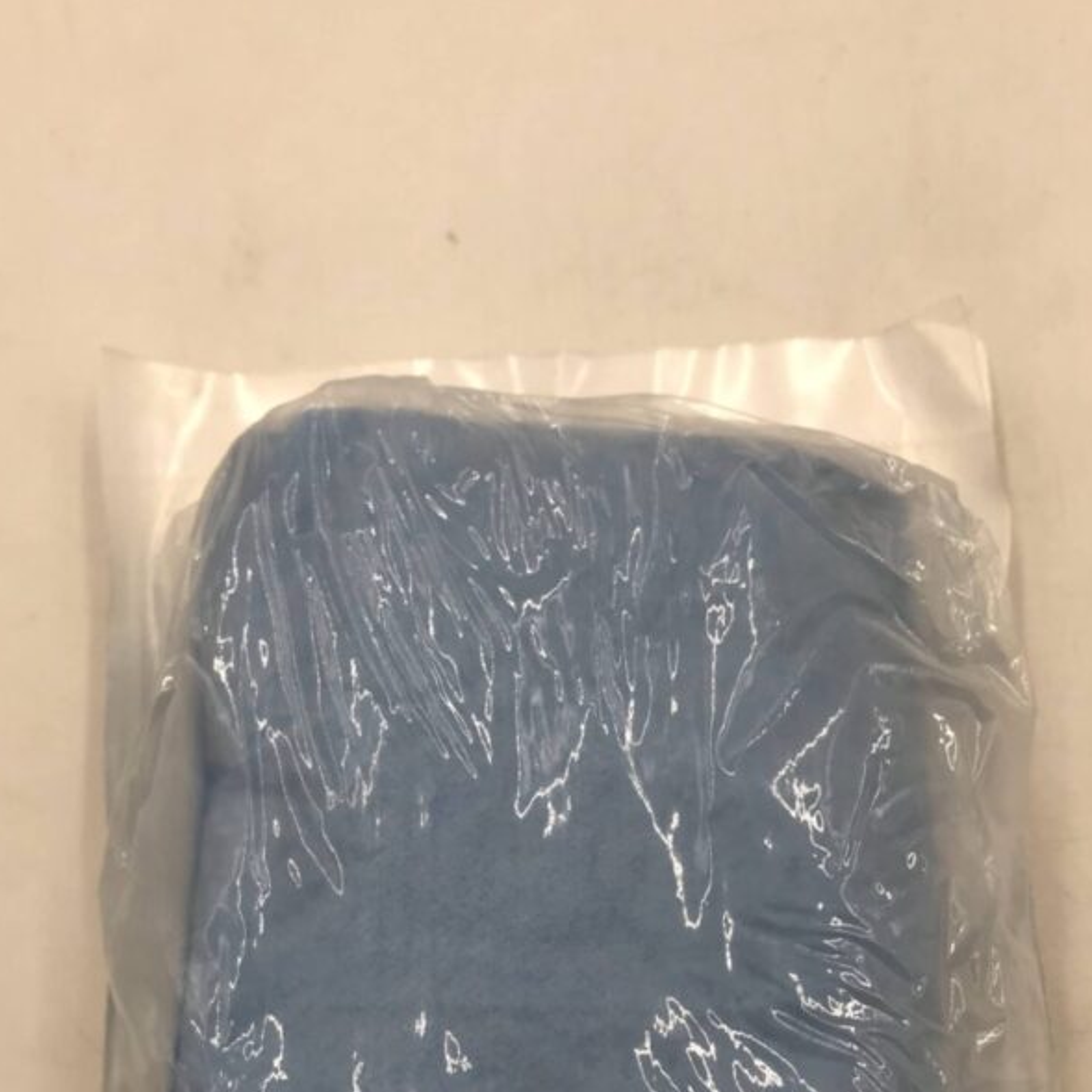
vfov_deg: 38.1
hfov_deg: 39.2
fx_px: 1535
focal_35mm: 43
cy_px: 825
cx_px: 540
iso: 20
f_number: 1.8
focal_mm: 3.99
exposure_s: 1/137
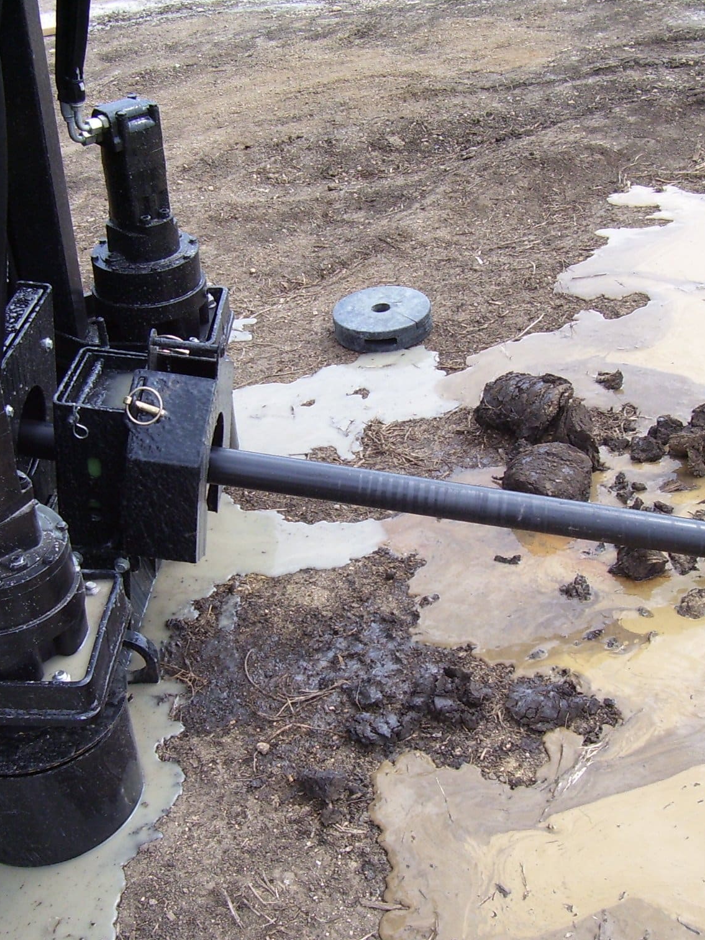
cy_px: 474
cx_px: 406
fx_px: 1249
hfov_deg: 31.5
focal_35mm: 46
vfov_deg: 41.2
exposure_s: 1/750
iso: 80
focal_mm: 5.6
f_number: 2.7
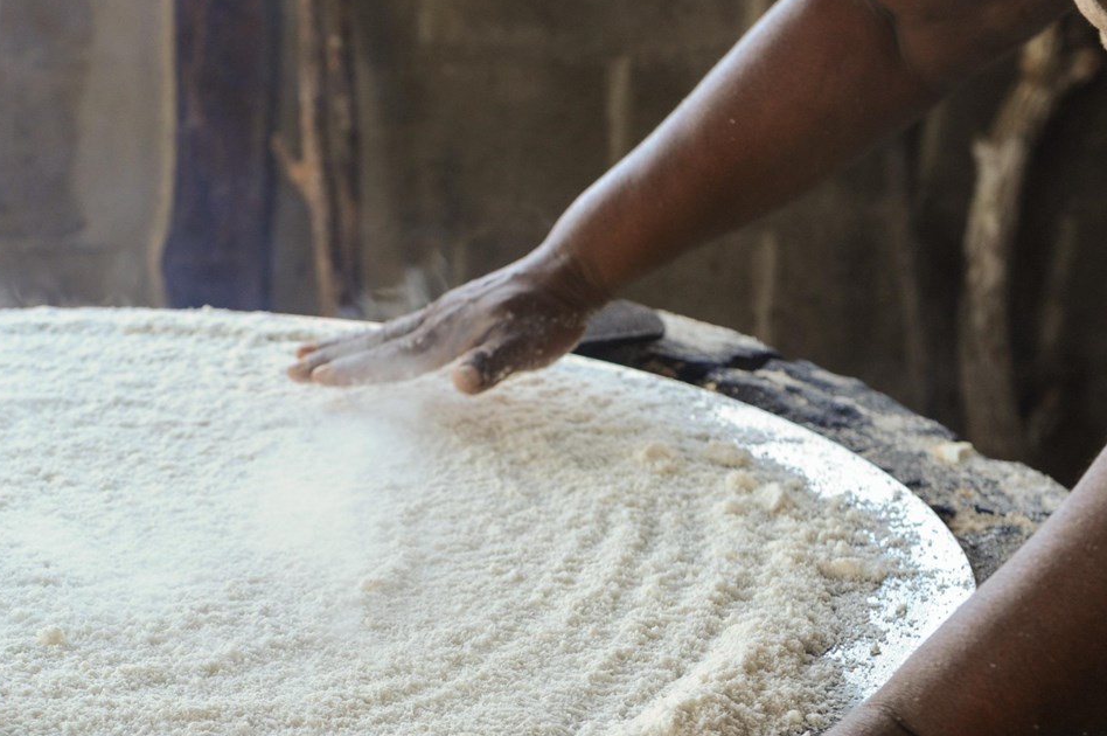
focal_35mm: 77
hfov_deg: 26.1
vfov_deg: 17.5
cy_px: 585
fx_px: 2365
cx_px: 341
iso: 500
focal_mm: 38
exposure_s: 1/80
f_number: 4.5
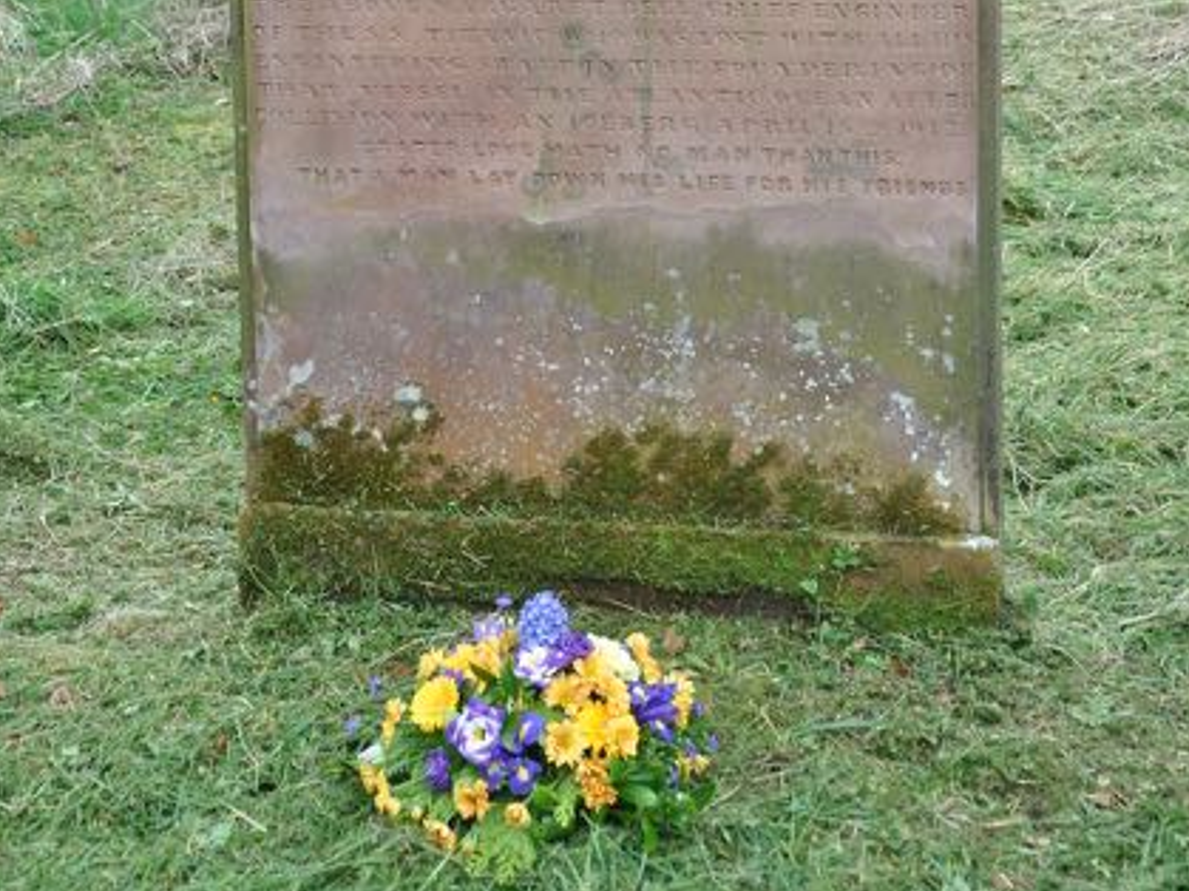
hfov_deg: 22.3
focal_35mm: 88
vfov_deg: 16.4
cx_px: 594
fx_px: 3022
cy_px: -6
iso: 200
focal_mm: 40
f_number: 8
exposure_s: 1/80
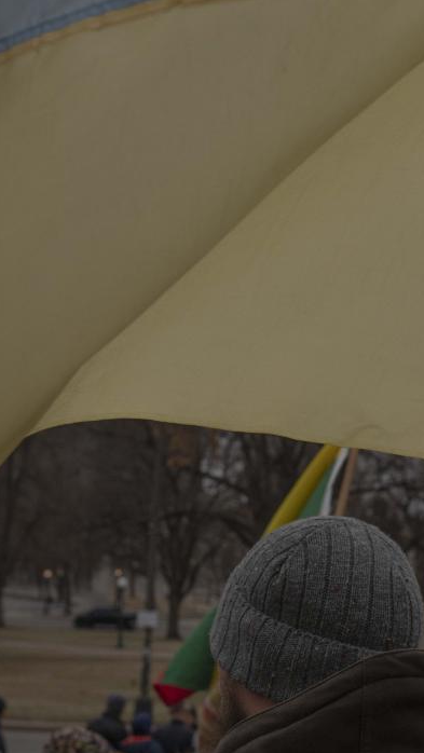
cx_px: 479
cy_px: 435
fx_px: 1678
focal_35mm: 84
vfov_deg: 25.3
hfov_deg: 14.1
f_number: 5.6
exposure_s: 1/2500
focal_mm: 35
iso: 500
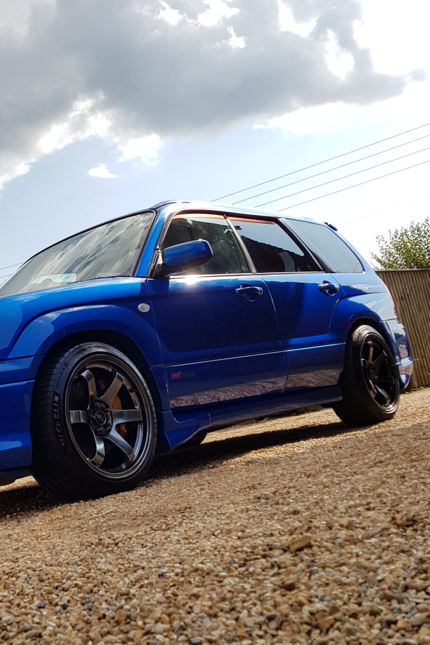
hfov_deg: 31.6
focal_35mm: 41
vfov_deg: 47.4
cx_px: 75
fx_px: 734
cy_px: 336
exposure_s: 1/2008
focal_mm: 4.2
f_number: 1.7
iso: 40
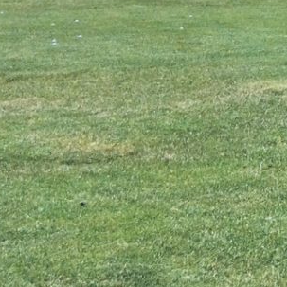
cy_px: -26
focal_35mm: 130
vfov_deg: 13.2
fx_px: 1219
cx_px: 627
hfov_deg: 11.6
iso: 32
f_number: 2.2
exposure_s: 1/2933
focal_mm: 4.15
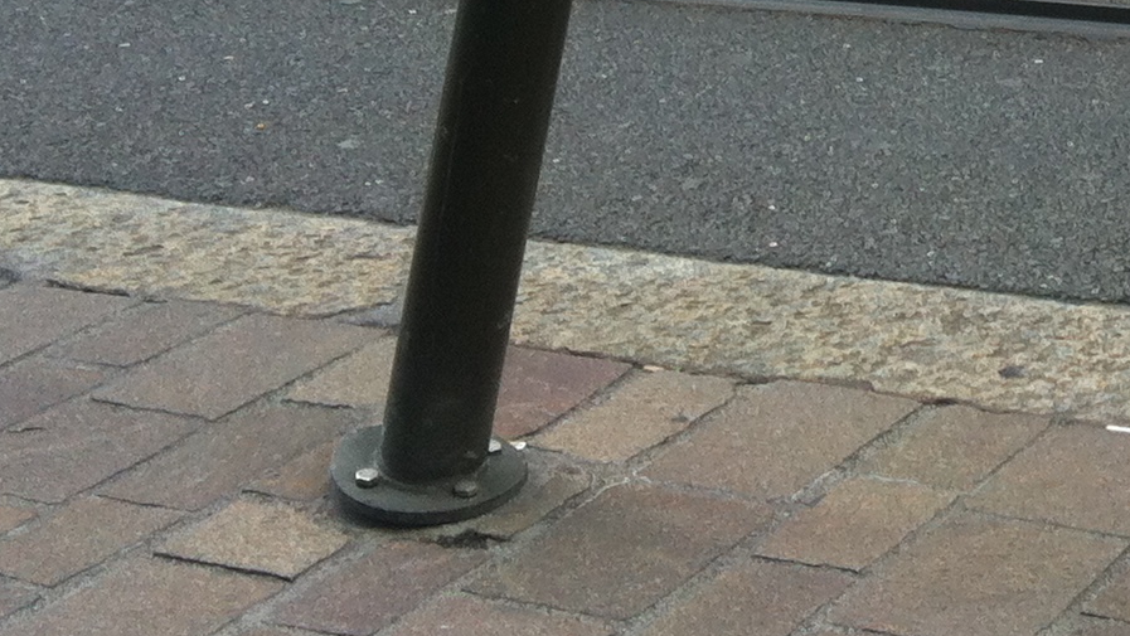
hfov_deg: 18.7
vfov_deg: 10.6
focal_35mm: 110
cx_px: 1248
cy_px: -349
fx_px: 3297
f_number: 2.8
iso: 80
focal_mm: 3.85
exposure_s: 1/198
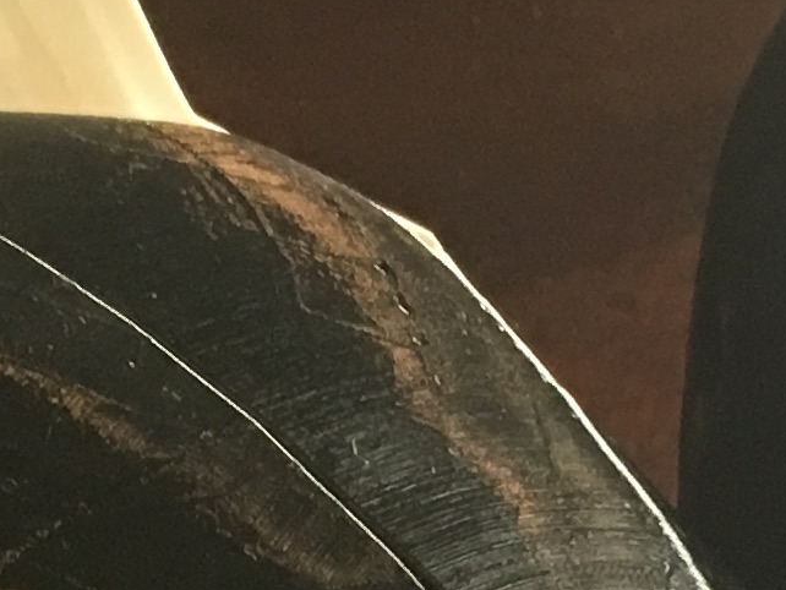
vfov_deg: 7.9
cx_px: 793
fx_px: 4134
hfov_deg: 10.8
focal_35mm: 182
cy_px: 1034
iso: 100
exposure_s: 1/15
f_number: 2.2
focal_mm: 4.15
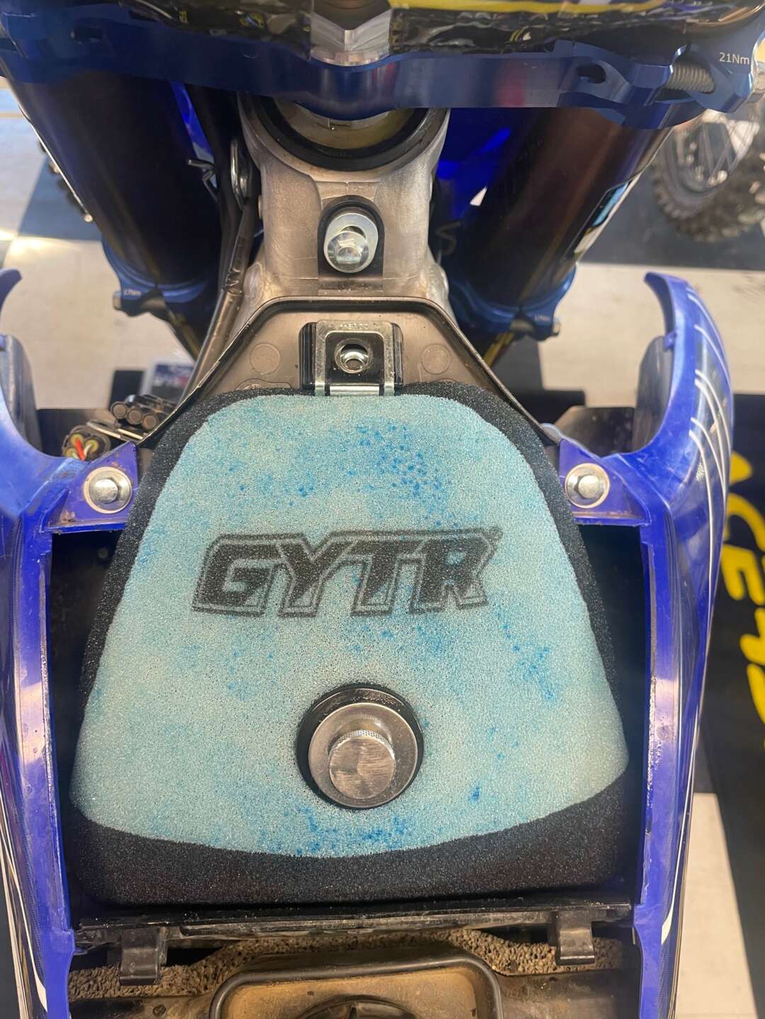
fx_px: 766
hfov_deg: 53.1
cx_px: 382
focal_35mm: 26
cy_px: 510
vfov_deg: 67.3
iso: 100
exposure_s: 1/60
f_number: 1.6
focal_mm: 4.2
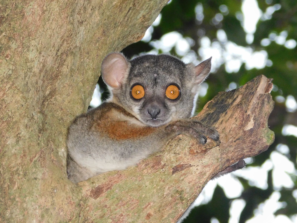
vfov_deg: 4.4
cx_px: 148
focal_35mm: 336
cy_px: 112
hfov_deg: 5.9
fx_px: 2883
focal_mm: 59.7
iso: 720
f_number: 5.8
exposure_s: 1/125
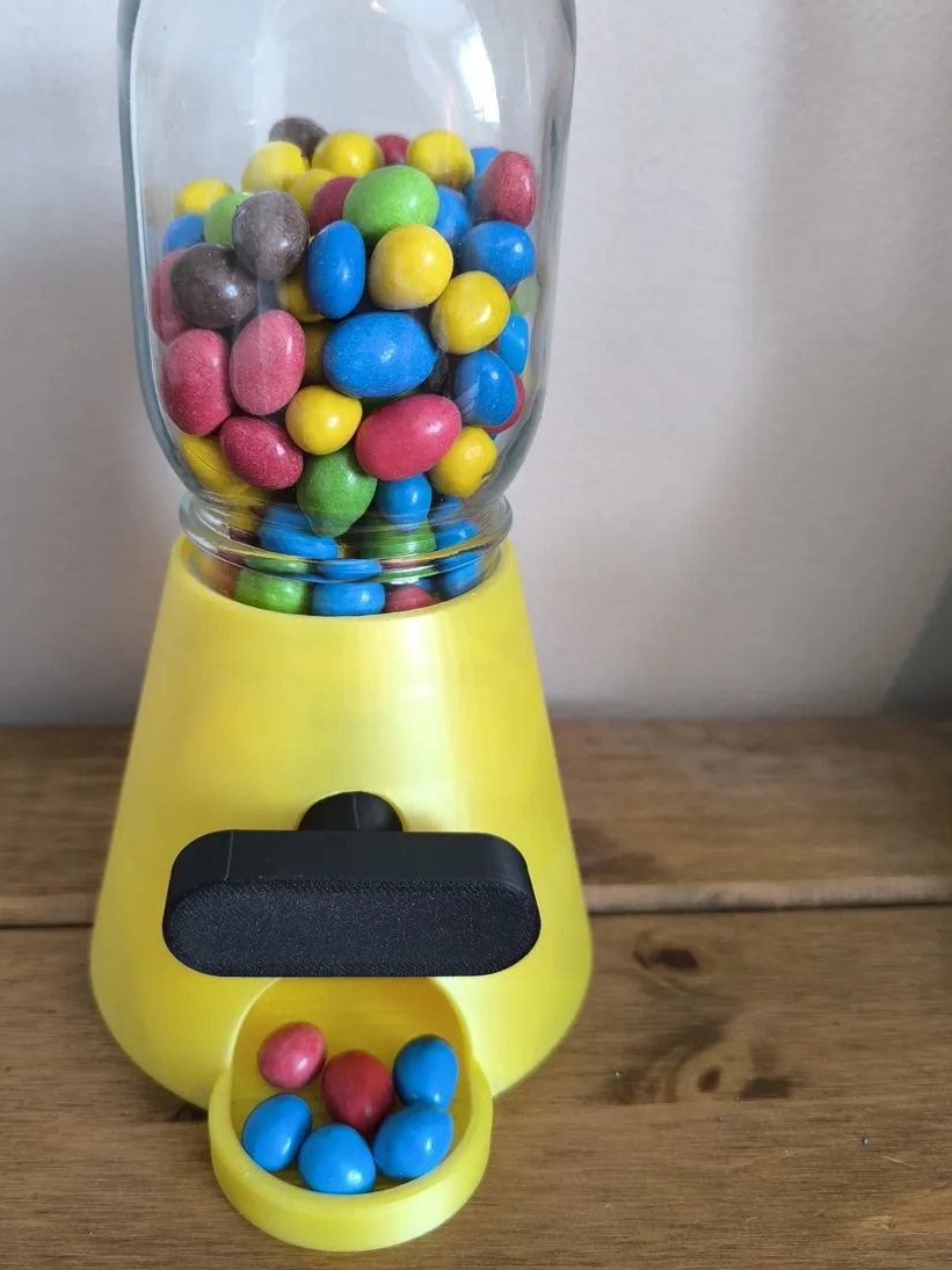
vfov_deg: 63.3
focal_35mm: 28
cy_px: 579
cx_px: 421
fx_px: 1027
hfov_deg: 49.6
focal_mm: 6.14
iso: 500
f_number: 1.65
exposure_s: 1/50
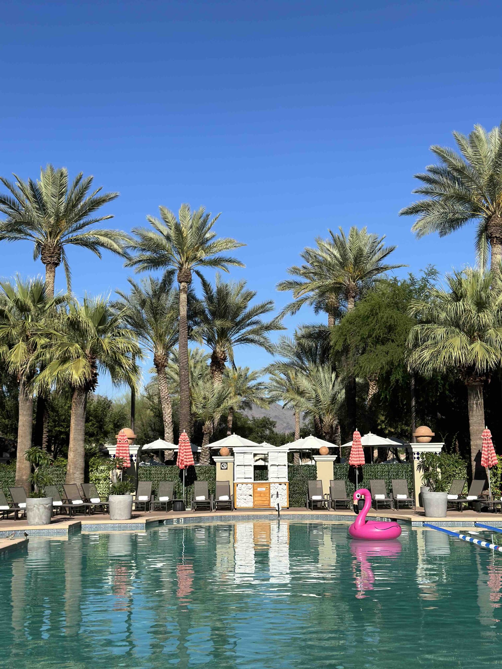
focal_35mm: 48
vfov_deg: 39.7
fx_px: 928
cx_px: 251
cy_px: 334
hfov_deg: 30.3
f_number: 1.78
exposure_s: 1/7092
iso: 100
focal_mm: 6.86
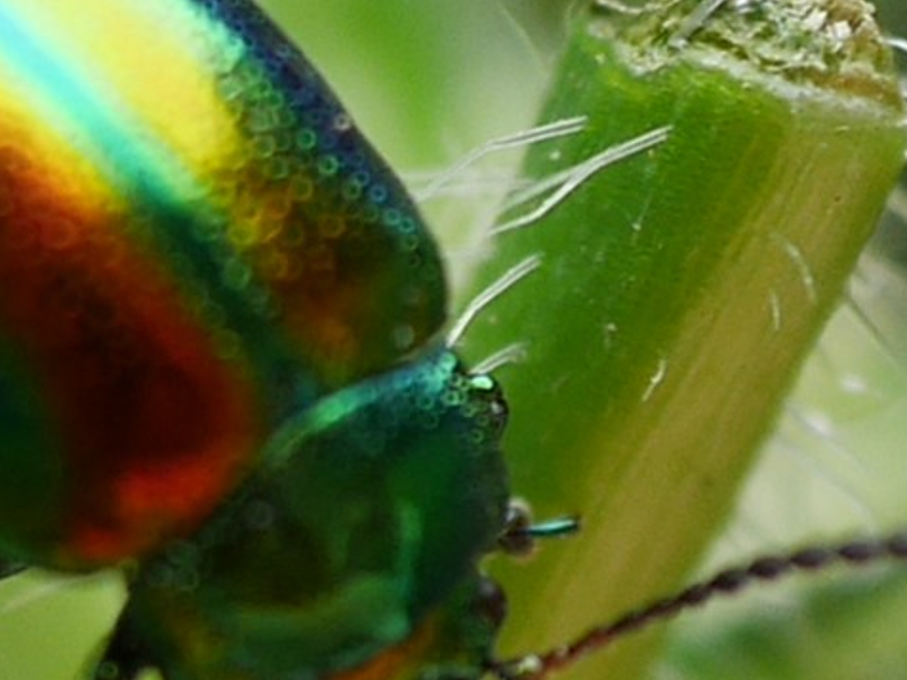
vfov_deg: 6.1
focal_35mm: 242
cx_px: 242
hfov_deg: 8.2
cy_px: 387
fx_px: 6341
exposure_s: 1/125
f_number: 3.2
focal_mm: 45
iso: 200
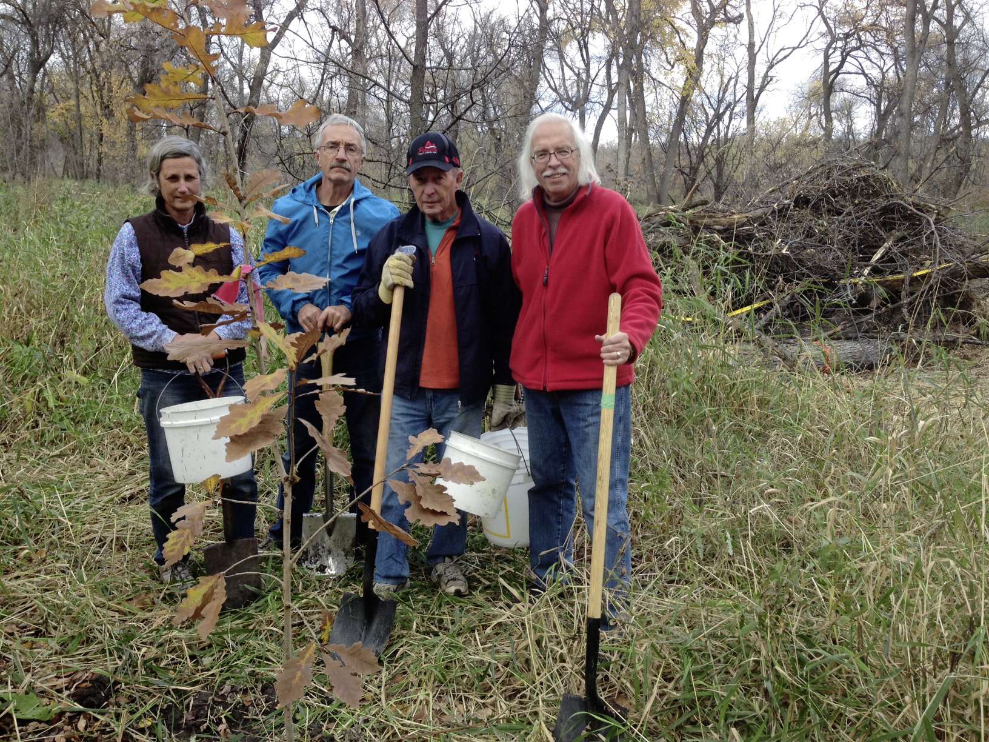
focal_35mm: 33
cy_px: 371
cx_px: 494
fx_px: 943
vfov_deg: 42.9
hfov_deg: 55.4
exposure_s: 1/226
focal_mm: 4.12
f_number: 2.4
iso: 50
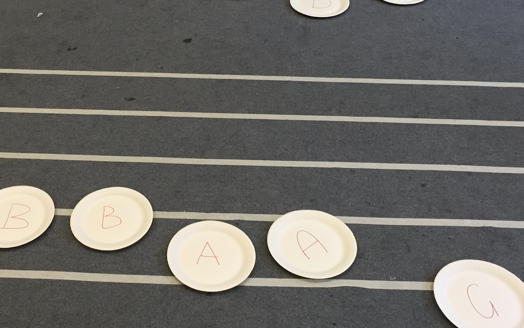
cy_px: 127
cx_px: 171
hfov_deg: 42.8
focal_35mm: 46
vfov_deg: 27.9
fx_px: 657
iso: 64
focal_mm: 4.15
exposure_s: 1/33
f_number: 2.2
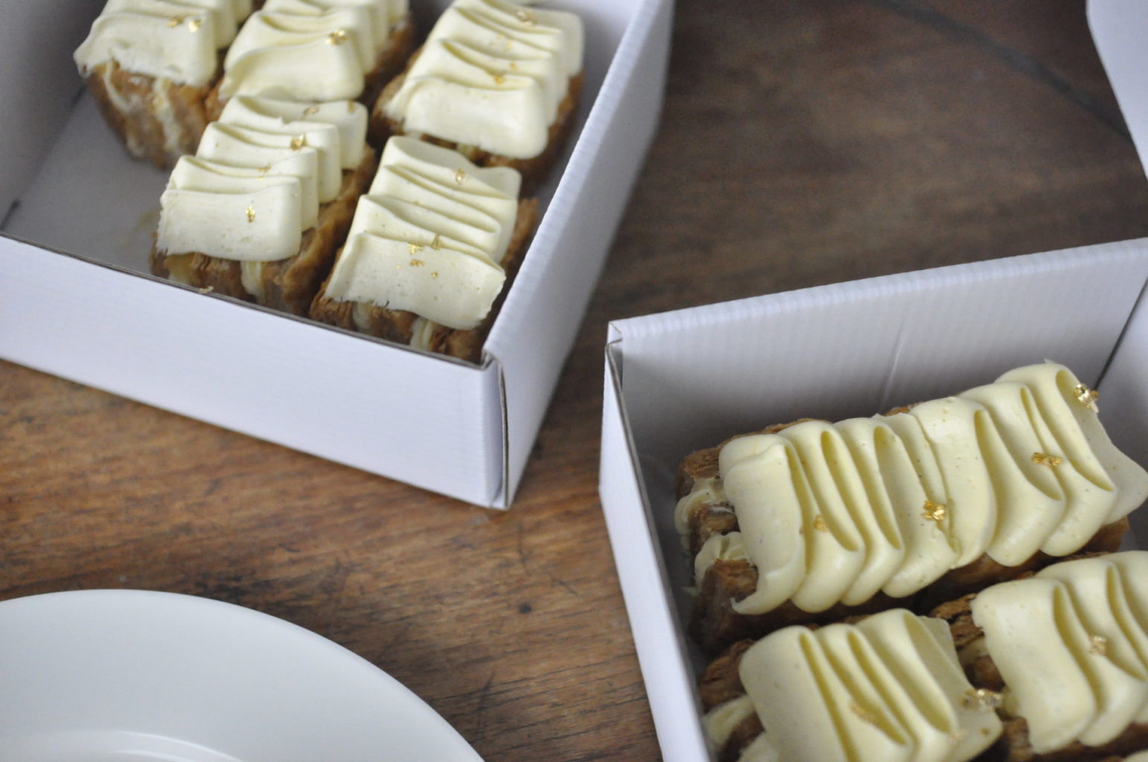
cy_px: 381
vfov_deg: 29.8
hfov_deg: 43.7
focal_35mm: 45
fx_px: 1433
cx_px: 574
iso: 3200
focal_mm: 30
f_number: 2.8
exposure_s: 1/3200
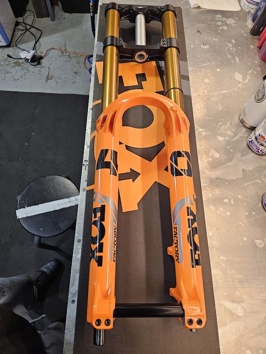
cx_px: 133
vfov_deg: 73.9
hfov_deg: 58.9
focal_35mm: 23
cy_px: 177
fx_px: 236
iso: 160
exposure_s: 1/120
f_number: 1.7
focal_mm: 6.3
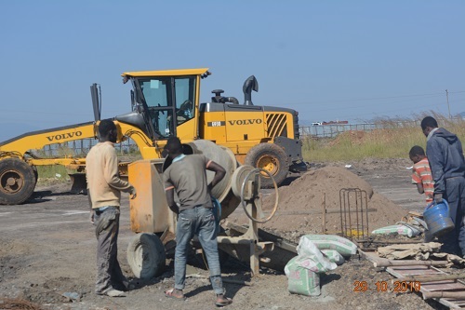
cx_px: 232
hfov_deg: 24.6
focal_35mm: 82
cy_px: 155
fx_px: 1065
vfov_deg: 16.5
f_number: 8
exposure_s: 1/250
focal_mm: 55
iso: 100
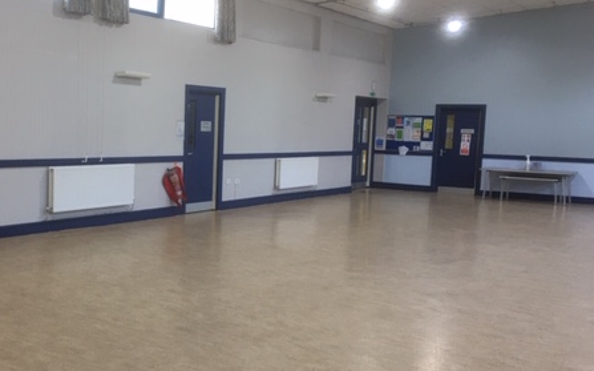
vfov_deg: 29.2
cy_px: 203
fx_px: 712
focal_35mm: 44
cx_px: 173
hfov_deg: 44.2
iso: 32
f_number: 2.2
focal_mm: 4.15
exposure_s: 1/17
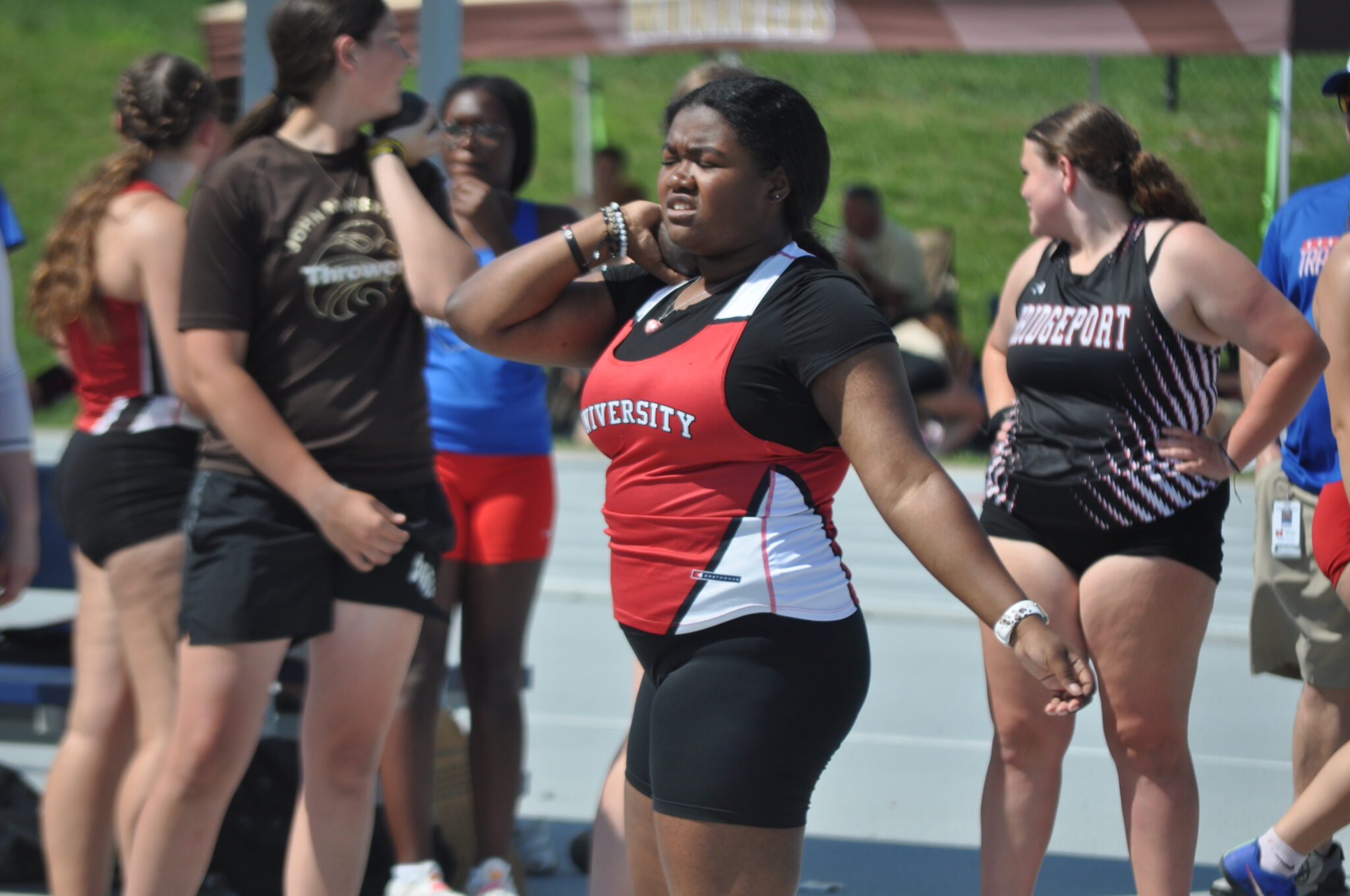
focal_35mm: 300
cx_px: 675
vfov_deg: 4.6
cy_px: 448
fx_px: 11236
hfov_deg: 6.9
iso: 200
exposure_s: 1/800
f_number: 7.1
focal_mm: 200
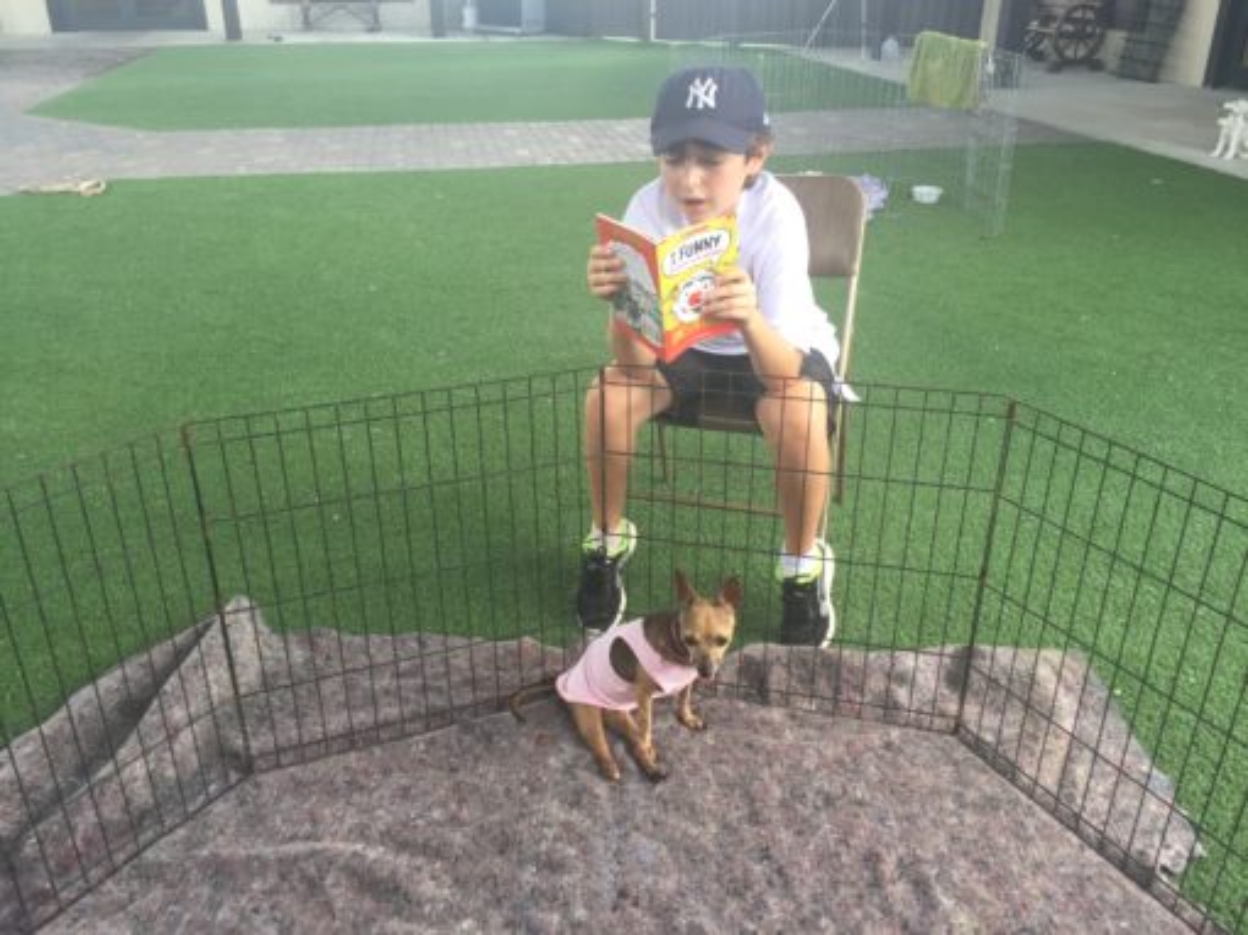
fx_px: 1045
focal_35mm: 29
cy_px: 468
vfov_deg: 48.2
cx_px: 624
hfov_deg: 61.7
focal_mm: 4.15
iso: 32
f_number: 2.2
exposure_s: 1/60
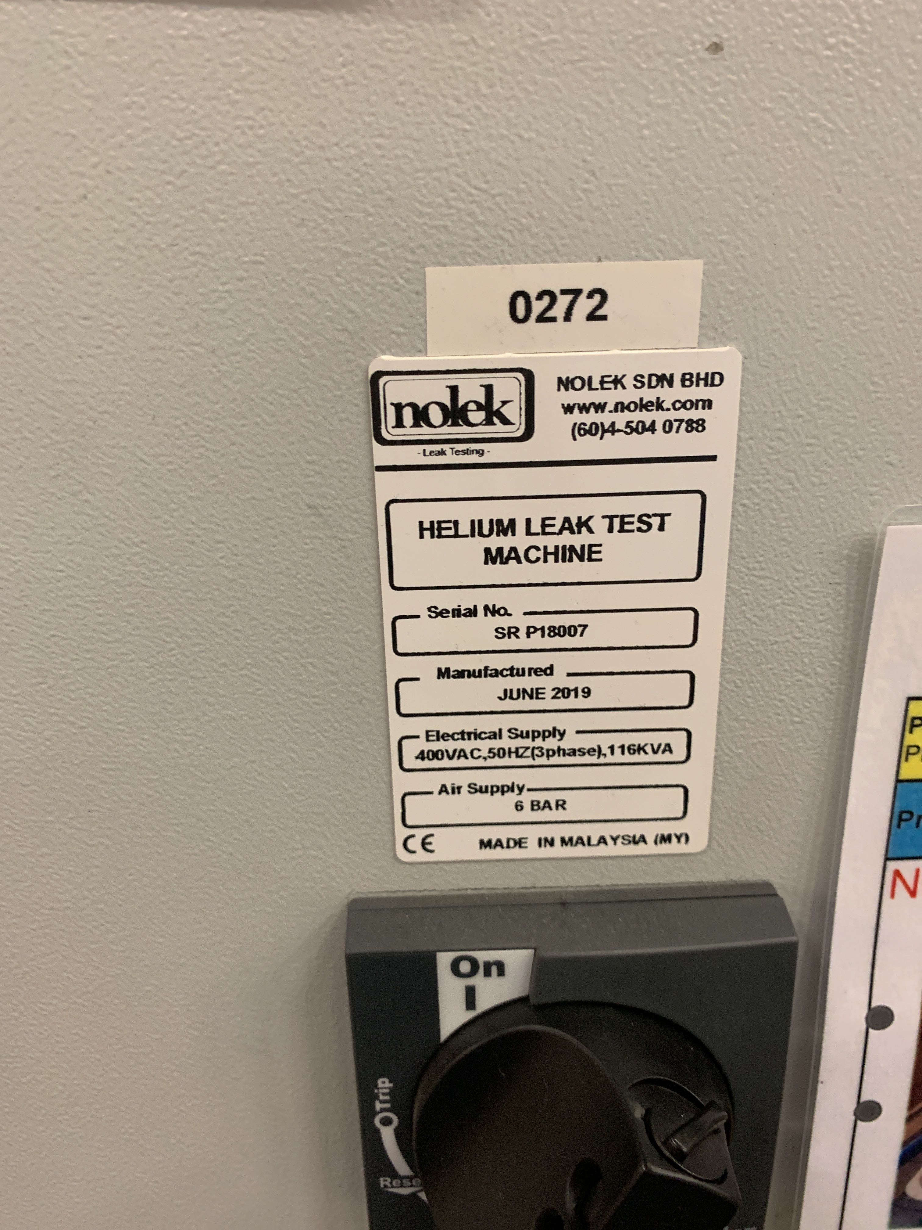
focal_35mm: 26
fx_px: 923
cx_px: 461
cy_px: 615
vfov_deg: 67.3
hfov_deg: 53.1
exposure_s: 1/50
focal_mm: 4.25
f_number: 1.8
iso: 200
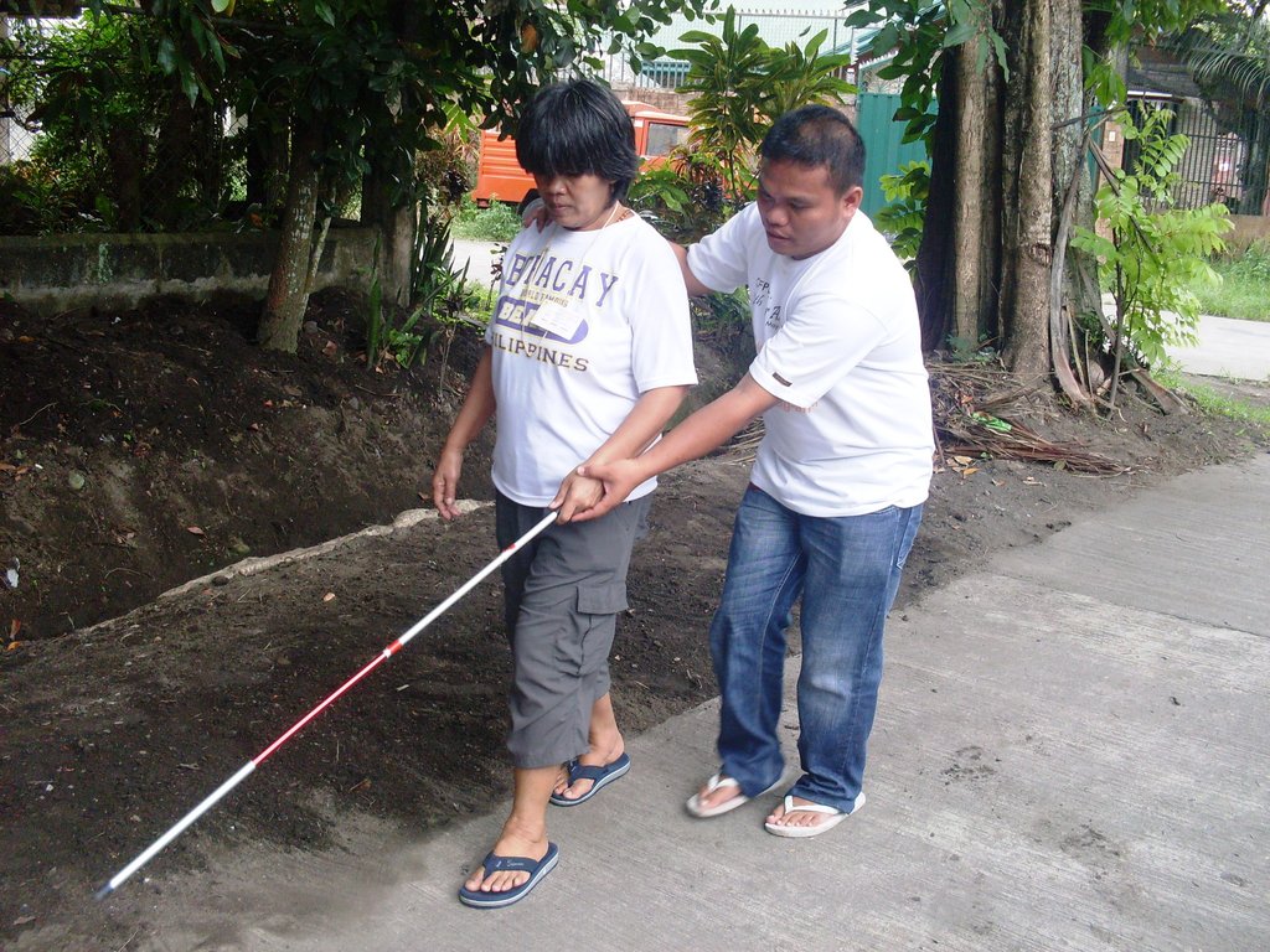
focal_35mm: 38
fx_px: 1394
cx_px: 635
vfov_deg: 37.7
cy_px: 476
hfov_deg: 49.0
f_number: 2.8
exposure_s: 1/90
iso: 100
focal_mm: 6.3
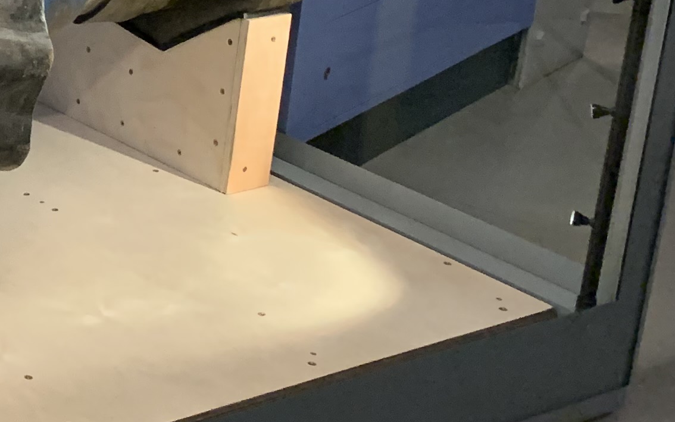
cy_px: -20
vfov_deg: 13.1
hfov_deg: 18.0
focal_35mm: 98
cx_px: -448
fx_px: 1803
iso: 500
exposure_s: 1/26
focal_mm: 4.25
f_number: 1.8
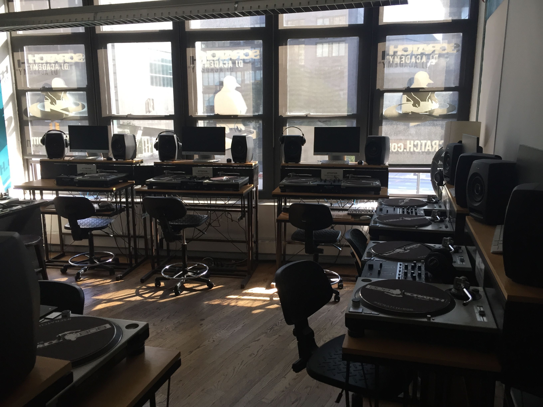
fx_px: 455
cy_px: 204
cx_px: 272
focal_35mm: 29
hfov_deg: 61.7
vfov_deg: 48.2
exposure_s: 1/30
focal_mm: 4.15
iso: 32
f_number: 2.2
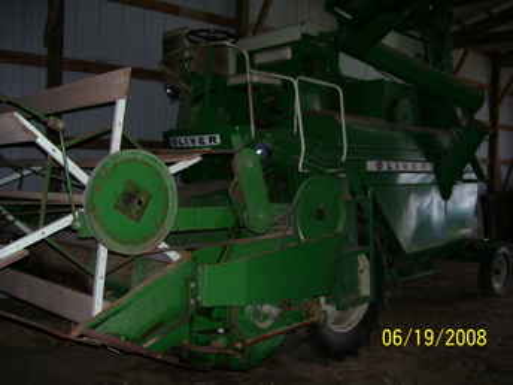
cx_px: 256
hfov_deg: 50.1
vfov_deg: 38.7
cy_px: 192
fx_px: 548
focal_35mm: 37
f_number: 2.7
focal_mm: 6
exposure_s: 1/60
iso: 80
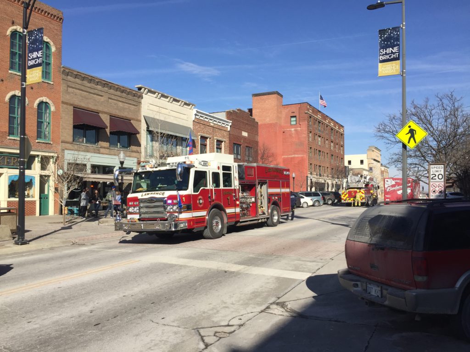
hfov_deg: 61.7
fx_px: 394
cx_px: 235
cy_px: 176
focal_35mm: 29
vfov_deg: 48.2
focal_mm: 4.15
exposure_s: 1/2639
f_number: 2.2
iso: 32
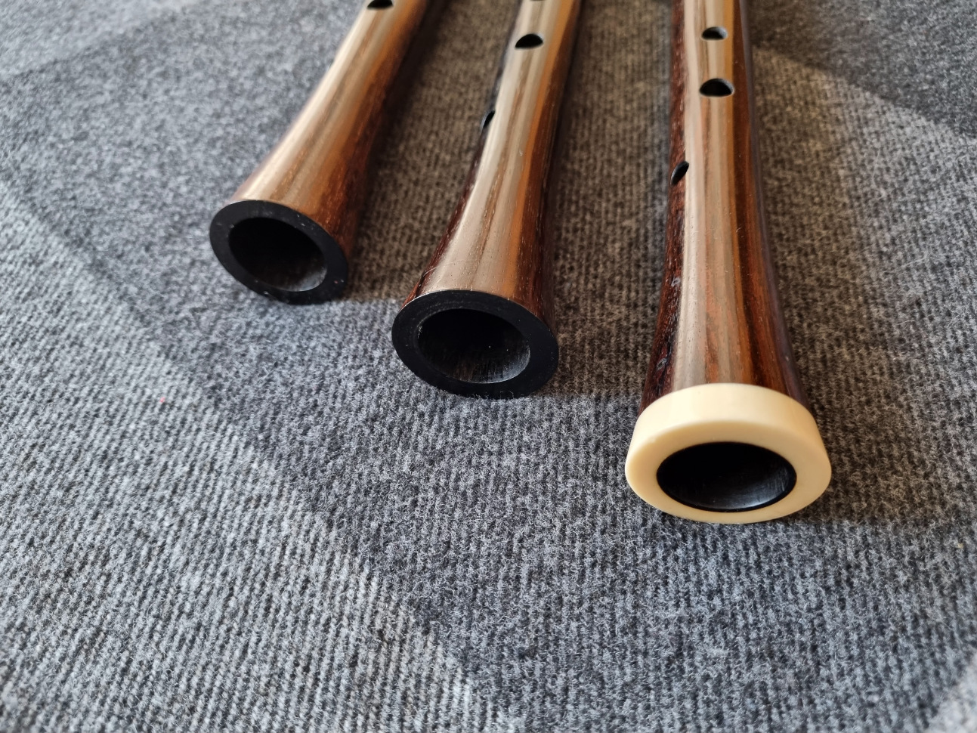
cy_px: 366
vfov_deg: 53.1
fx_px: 734
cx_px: 488
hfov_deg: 67.3
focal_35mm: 26
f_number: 1.8
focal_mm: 5.4
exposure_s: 1/50
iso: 500
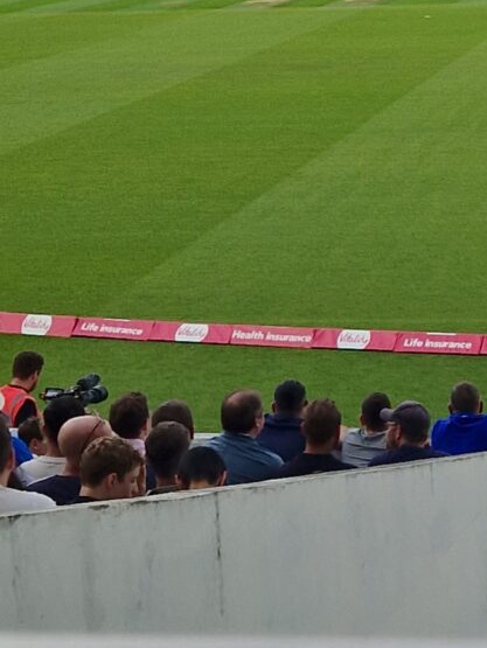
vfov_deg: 18.5
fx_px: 1986
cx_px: 729
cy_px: 203
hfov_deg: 13.2
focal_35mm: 106
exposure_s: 1/364
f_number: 1.8
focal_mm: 5.4
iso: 50
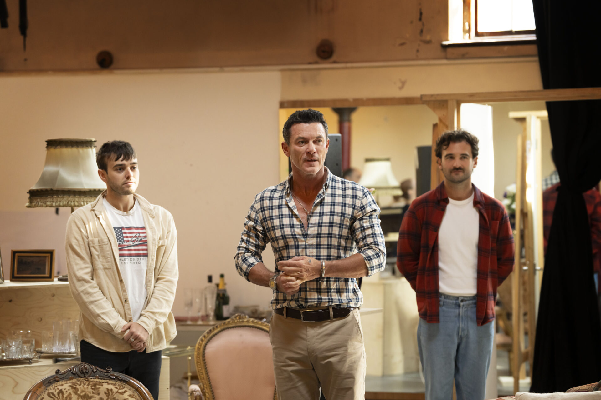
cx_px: 300
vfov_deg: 12.8
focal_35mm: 107
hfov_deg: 19.1
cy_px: 200
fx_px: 1786
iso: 1600
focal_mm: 107
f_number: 3.5
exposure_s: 1/250
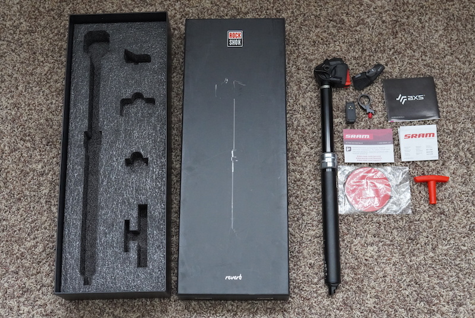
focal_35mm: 52
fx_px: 693
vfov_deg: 25.8
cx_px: 238
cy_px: 159
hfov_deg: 37.8
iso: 4000
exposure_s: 1/160
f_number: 4
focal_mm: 35
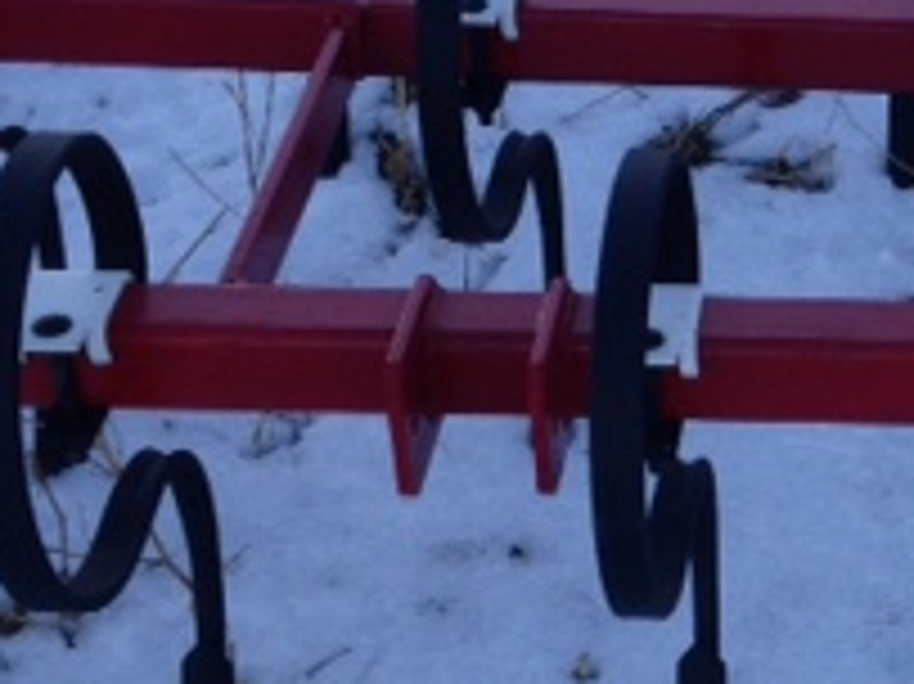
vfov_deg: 14.2
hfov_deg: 18.2
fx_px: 2744
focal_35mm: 104
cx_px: 1022
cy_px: 482
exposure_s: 1/299
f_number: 2.4
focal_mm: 4.12
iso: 50
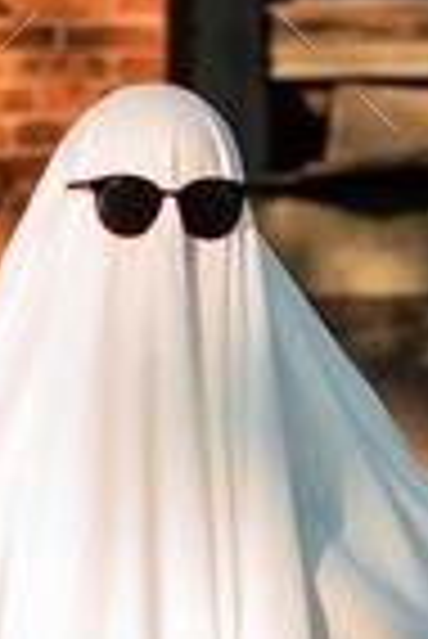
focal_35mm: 311
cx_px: 135
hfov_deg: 4.4
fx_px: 5532
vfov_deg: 6.6
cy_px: 533
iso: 50
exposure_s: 1/800
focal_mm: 50
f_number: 2
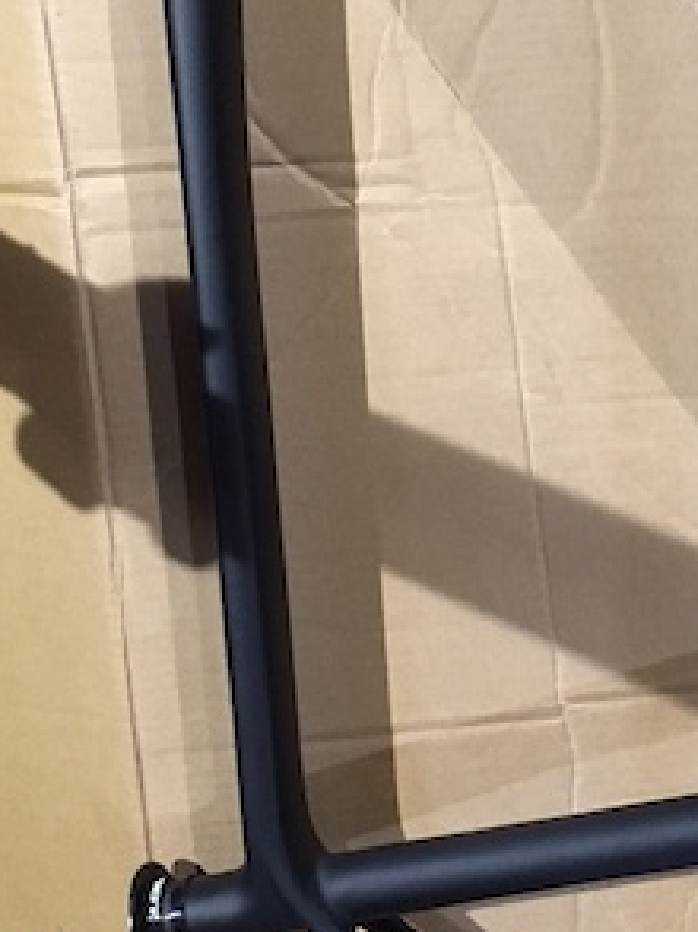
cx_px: 714
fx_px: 2127
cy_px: 365
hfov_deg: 18.1
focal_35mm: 79
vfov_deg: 24.7
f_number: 2.2
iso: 160
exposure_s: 1/30
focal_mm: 4.15
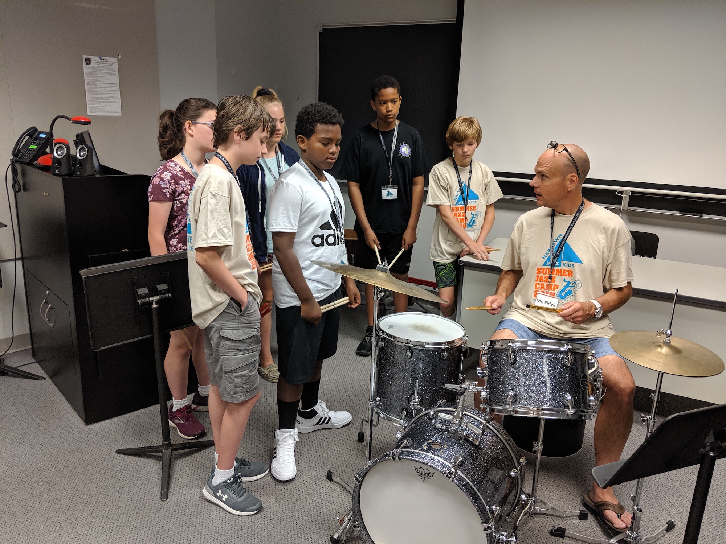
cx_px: 363
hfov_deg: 65.3
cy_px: 272
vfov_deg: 51.4
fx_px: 566
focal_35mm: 27
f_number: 1.8
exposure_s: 1/60
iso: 181
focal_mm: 4.44
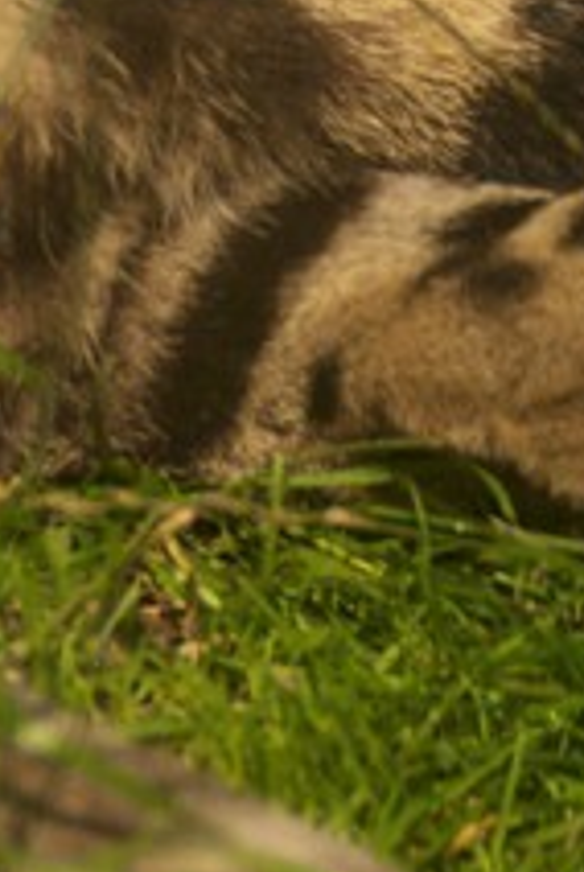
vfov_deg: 1.0
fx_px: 49063
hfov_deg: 0.7
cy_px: -915
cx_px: 245
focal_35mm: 2023
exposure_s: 1/640
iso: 100
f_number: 4
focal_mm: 280
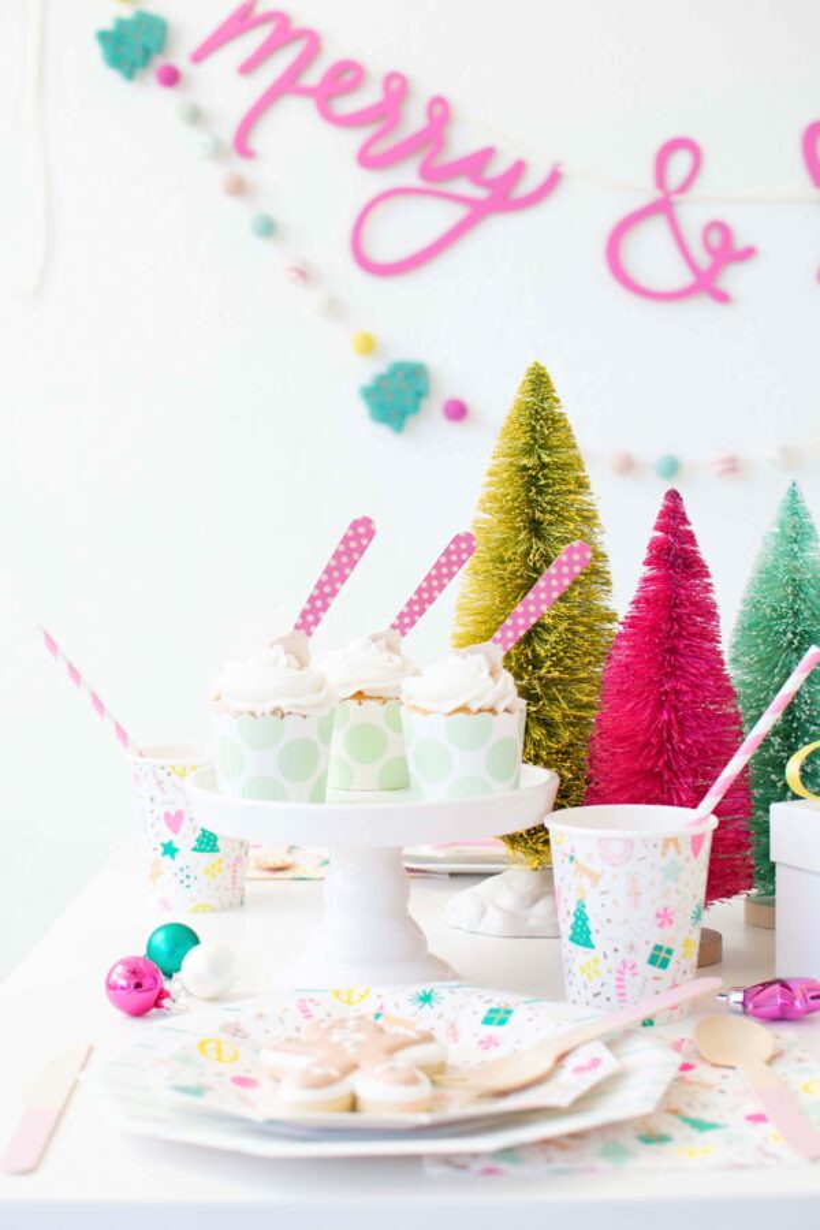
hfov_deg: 25.8
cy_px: 615
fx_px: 1794
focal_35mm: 52
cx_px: 410
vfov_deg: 37.9
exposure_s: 1/50
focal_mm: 35
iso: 200
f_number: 4
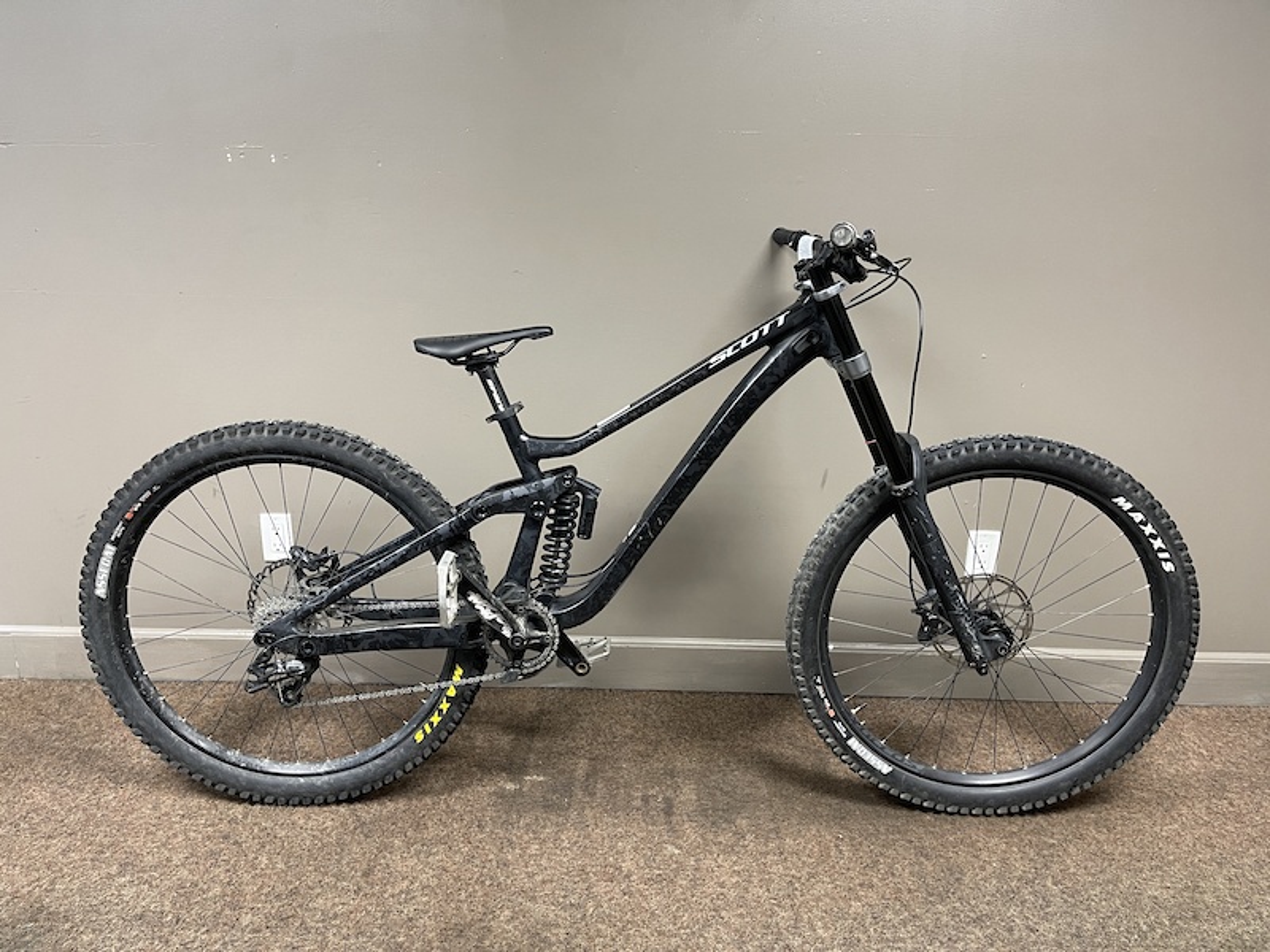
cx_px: 635
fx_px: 954
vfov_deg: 53.1
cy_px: 476
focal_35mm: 26
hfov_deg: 67.3
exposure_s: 1/60
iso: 400
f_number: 1.6
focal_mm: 5.1
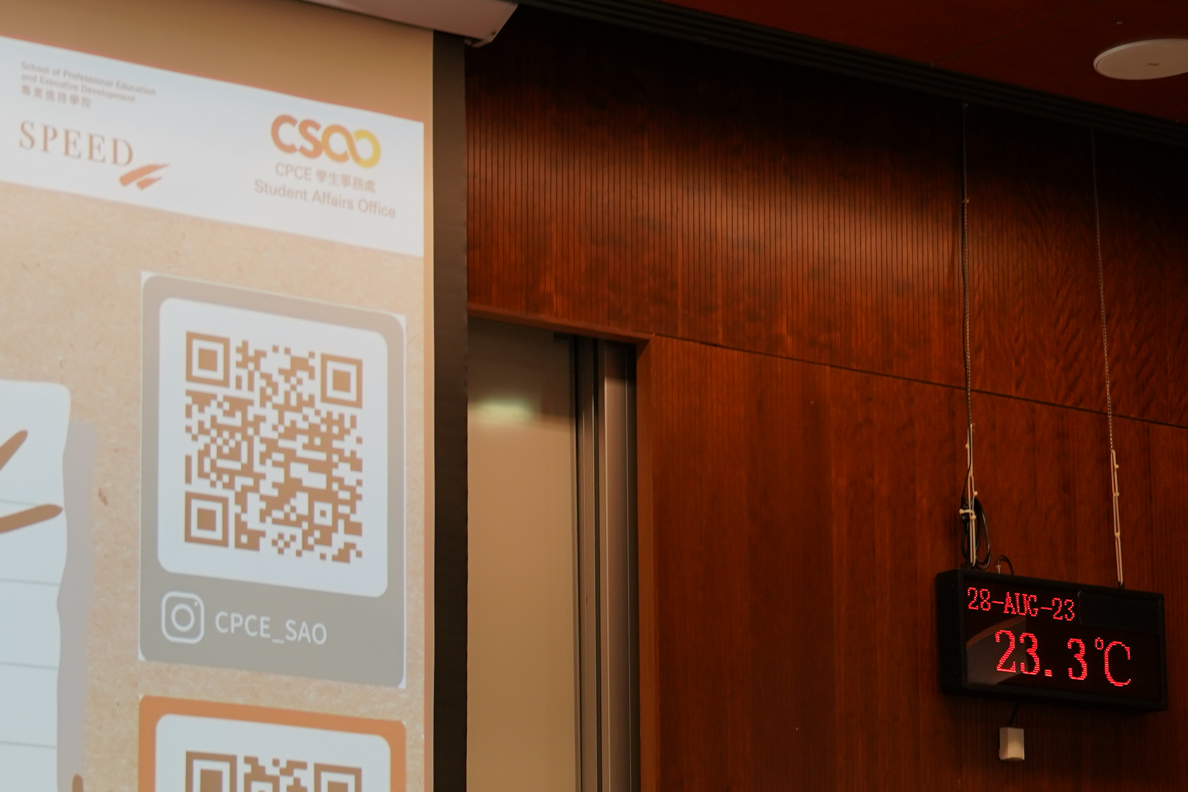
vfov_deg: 13.5
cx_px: -24
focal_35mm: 100
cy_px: 819
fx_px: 3300
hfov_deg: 19.8
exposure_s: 1/60
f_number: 4
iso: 200
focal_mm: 38
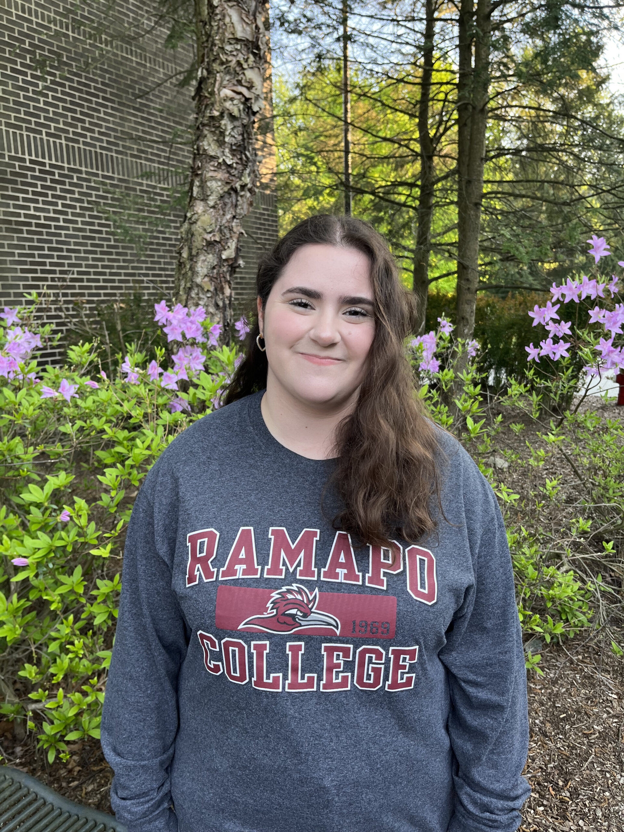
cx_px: 312
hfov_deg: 53.1
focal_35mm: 26
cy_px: 416
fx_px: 625
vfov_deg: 67.3
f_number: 1.6
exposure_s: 1/126
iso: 32
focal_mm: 5.1
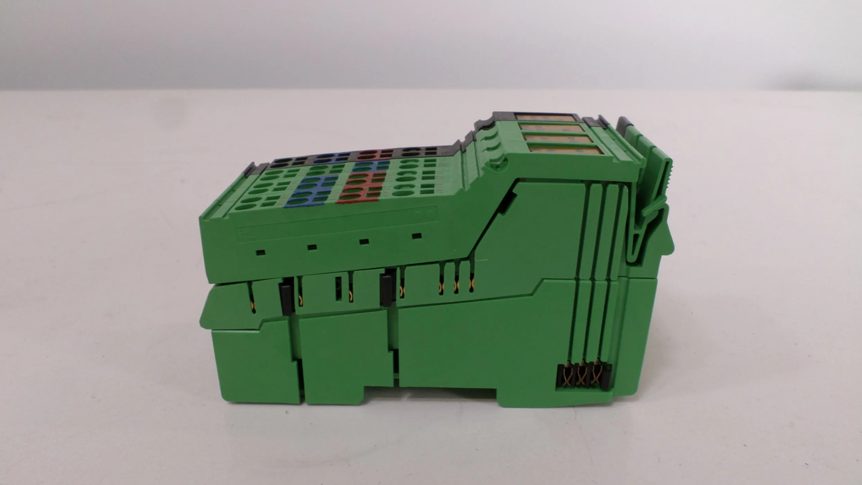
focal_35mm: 28
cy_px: 270
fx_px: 640
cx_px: 432
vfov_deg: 41.4
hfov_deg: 67.9
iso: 80
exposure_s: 1/60
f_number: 2.5
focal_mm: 4.5
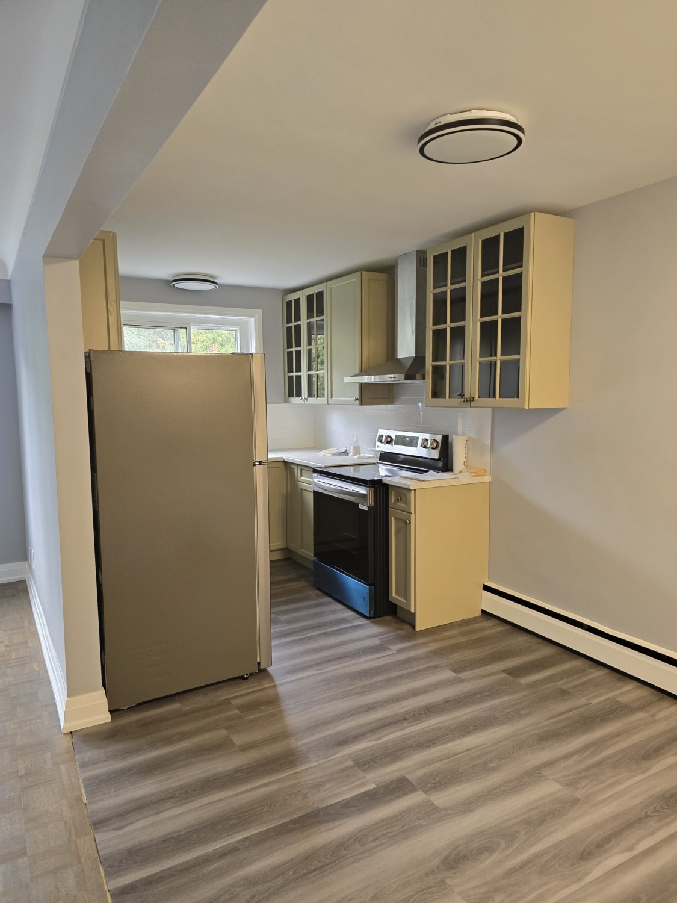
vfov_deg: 73.9
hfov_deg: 58.9
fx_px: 600
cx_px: 338
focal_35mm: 23
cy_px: 452
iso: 500
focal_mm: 6.3
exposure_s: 1/120
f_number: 1.7
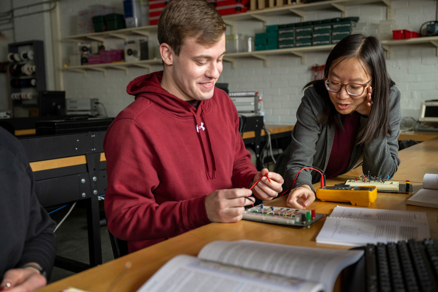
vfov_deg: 34.2
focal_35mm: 39
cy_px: 146
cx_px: 219
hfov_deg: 49.6
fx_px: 474
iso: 800
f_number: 3.5
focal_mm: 39
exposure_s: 1/200
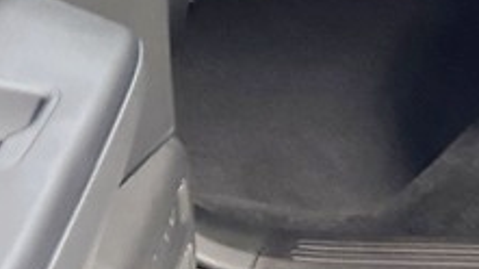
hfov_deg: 16.0
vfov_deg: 8.5
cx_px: 759
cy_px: -518
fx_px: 1536
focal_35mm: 121
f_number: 1.78
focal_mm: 6.86
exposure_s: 1/40
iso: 640
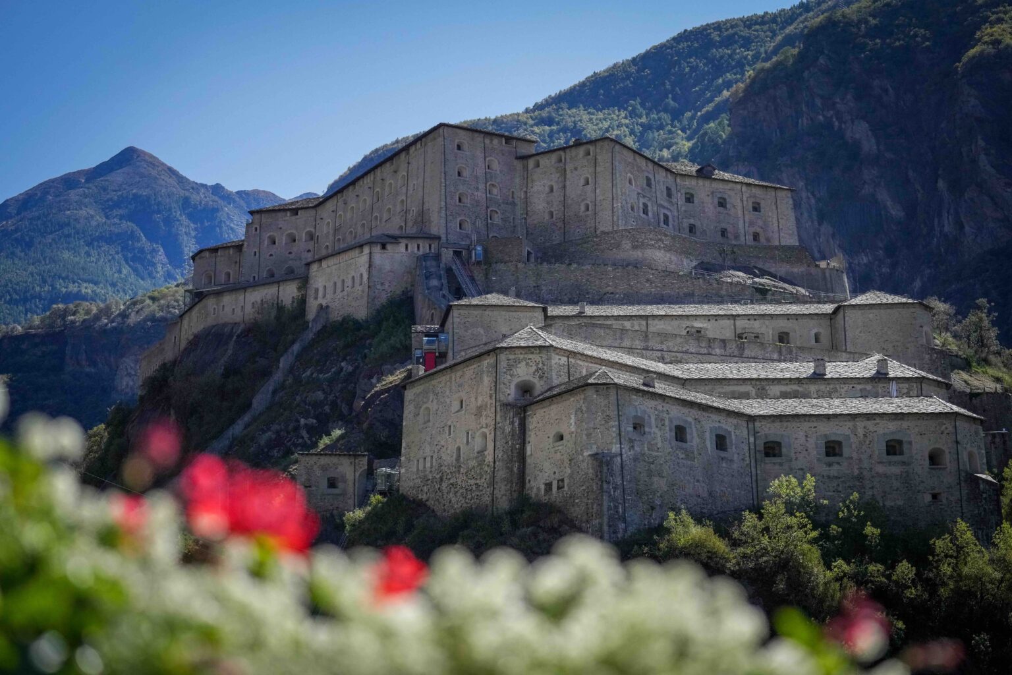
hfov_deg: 28.8
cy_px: 338
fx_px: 1968
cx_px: 506
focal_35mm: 70
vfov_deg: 19.5
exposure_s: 1/32000
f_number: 3.2
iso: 2000
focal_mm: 70
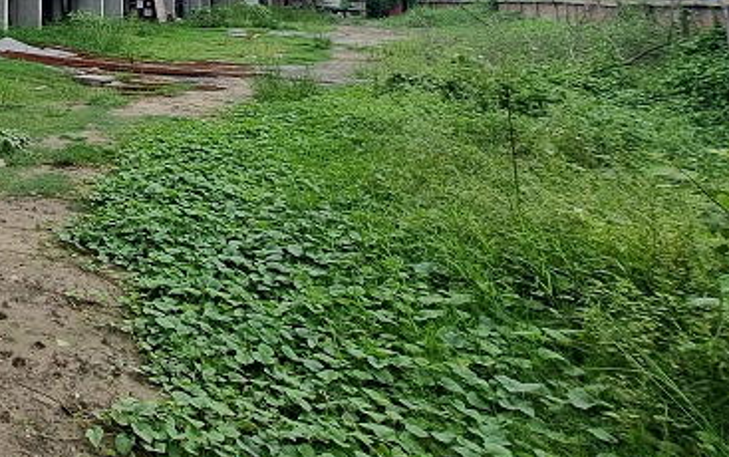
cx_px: -68
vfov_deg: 31.2
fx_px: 656
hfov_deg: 44.6
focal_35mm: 33
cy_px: -113
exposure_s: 1/1420
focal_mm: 1.74
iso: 50
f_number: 2.2
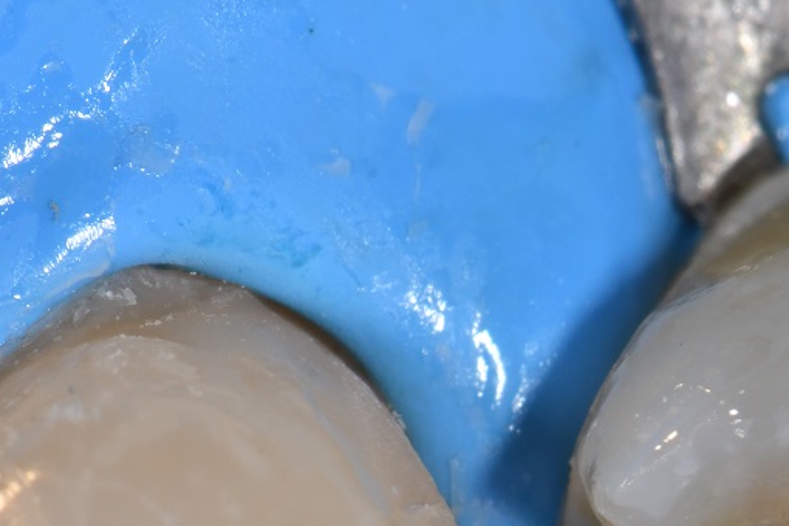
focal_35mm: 416
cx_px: 651
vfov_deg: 3.3
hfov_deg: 5.0
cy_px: 662
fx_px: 9117
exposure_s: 1/160
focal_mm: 105
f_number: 32
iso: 200
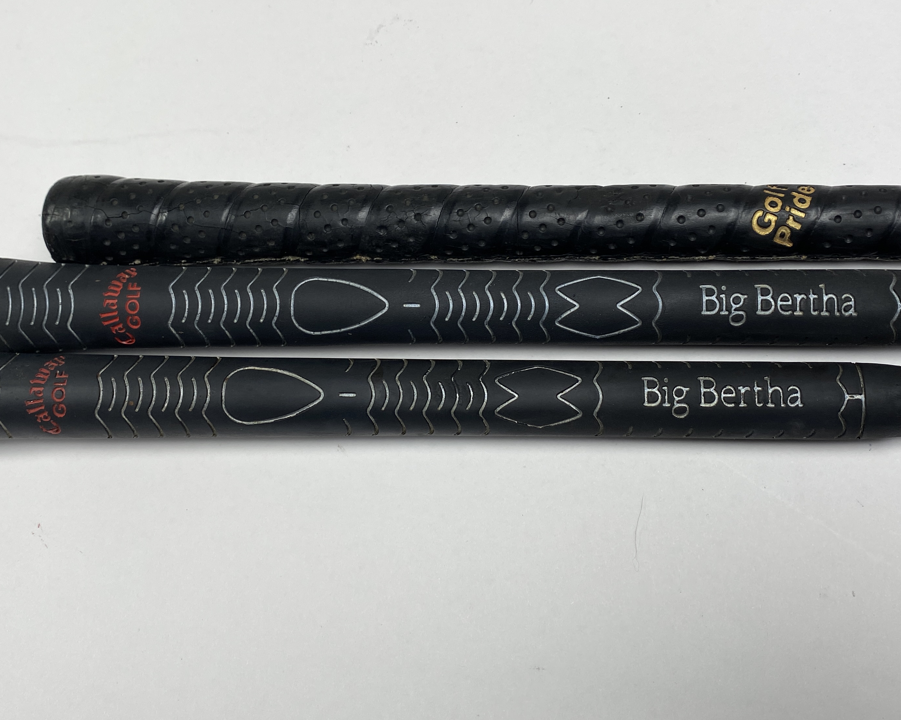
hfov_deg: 49.1
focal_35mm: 37
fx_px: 987
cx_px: 472
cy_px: 326
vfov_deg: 40.1
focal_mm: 4.25
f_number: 1.8
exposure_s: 1/277
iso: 32
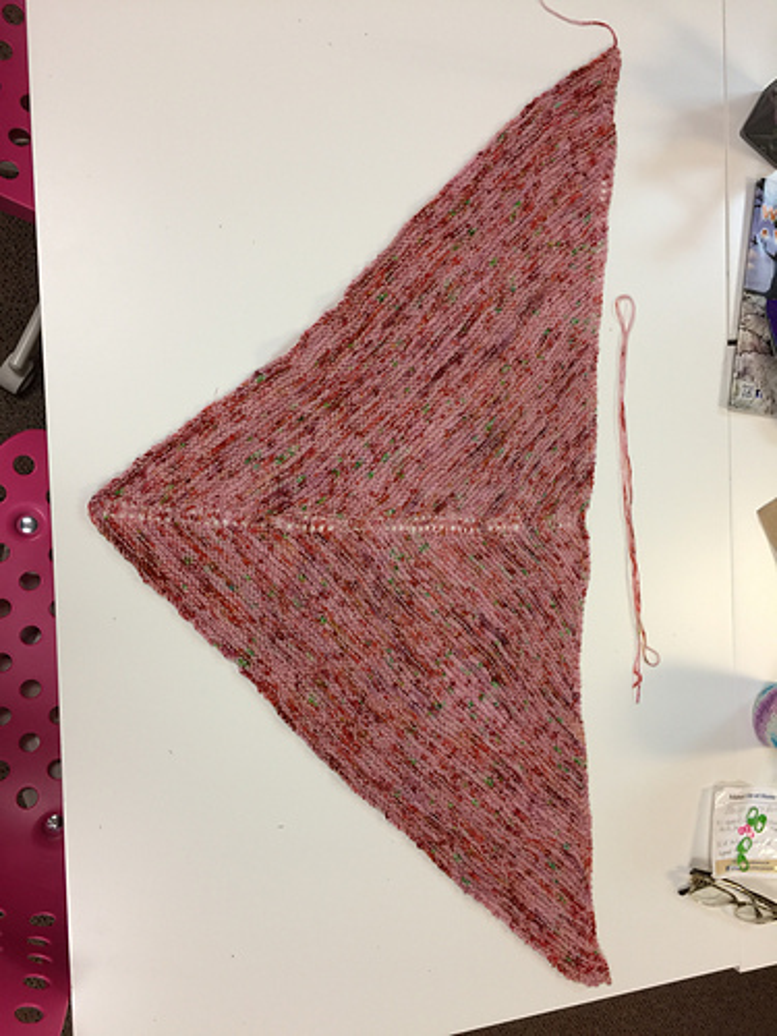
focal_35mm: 29
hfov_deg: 48.2
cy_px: 518
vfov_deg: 61.7
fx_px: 868
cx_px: 388
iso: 32
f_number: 2.2
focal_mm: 4.15
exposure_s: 1/15
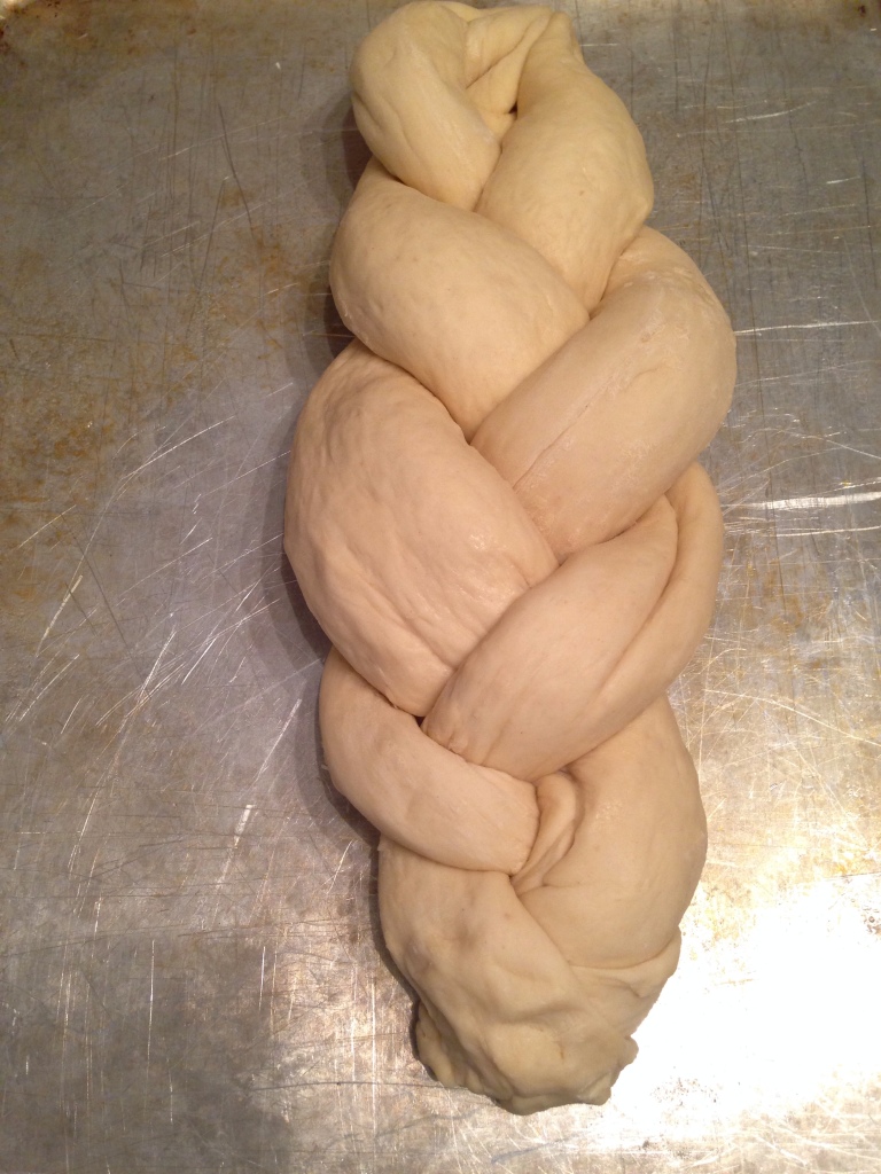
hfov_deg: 42.9
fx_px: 1120
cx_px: 440
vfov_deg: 55.4
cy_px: 587
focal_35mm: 33
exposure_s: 1/20
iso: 125
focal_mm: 4.12
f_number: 2.4
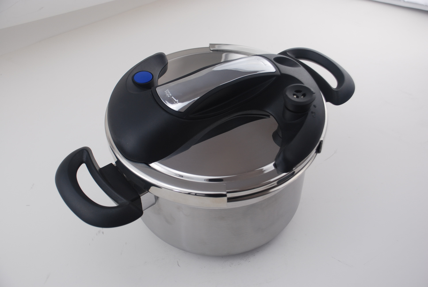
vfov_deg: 28.2
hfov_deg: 41.1
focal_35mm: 48
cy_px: 144
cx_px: 214
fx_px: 571
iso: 200
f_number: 5
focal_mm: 32
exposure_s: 1/100
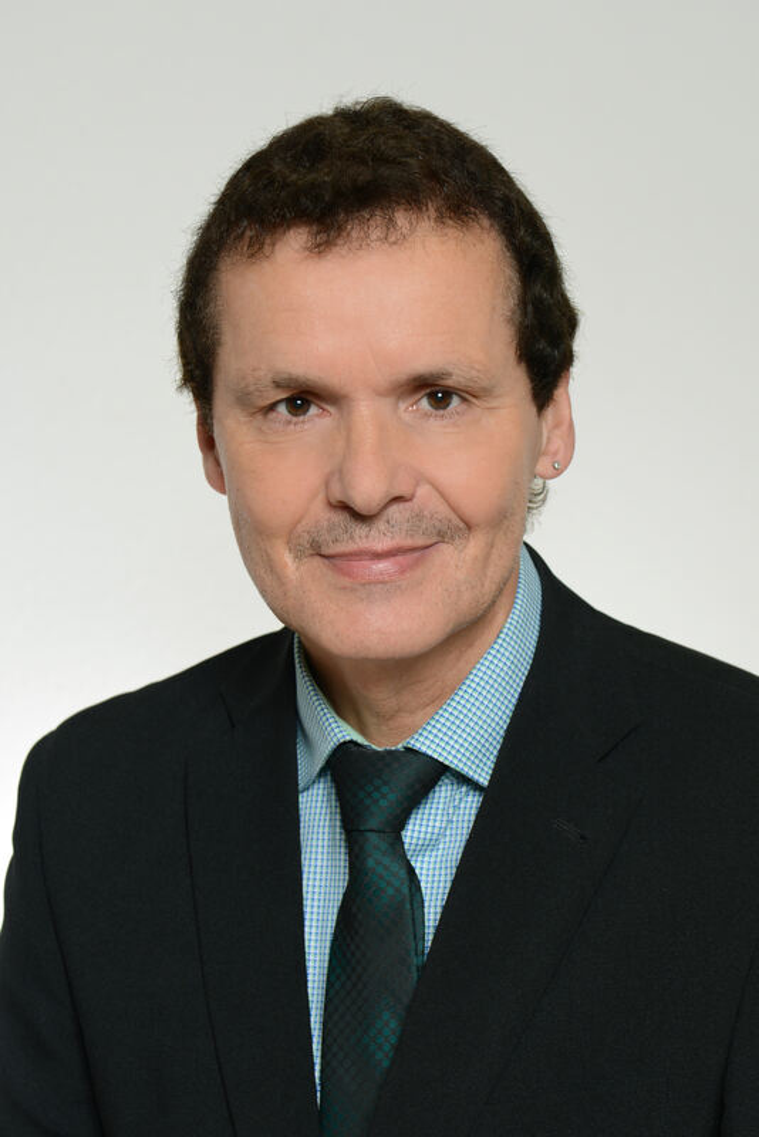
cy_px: 568
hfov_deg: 19.5
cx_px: 380
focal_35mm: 70
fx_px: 2212
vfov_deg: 28.8
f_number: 6.3
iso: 200
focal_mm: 70
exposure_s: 1/160
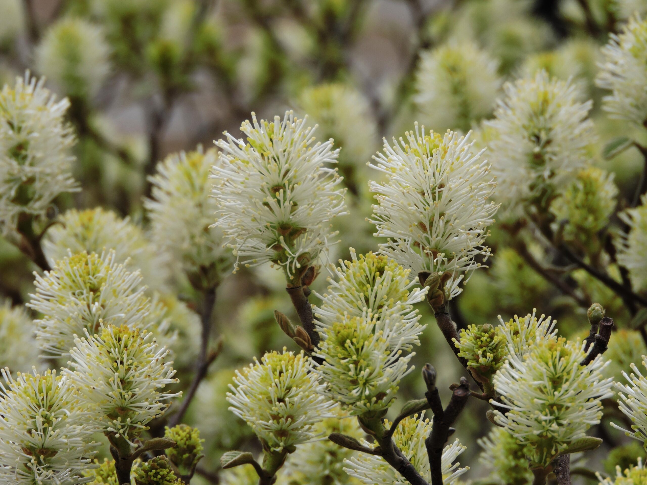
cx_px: 324
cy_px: 242
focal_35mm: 300
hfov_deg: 6.6
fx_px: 5607
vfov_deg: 5.0
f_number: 5.5
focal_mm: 53.7
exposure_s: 1/200
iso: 100
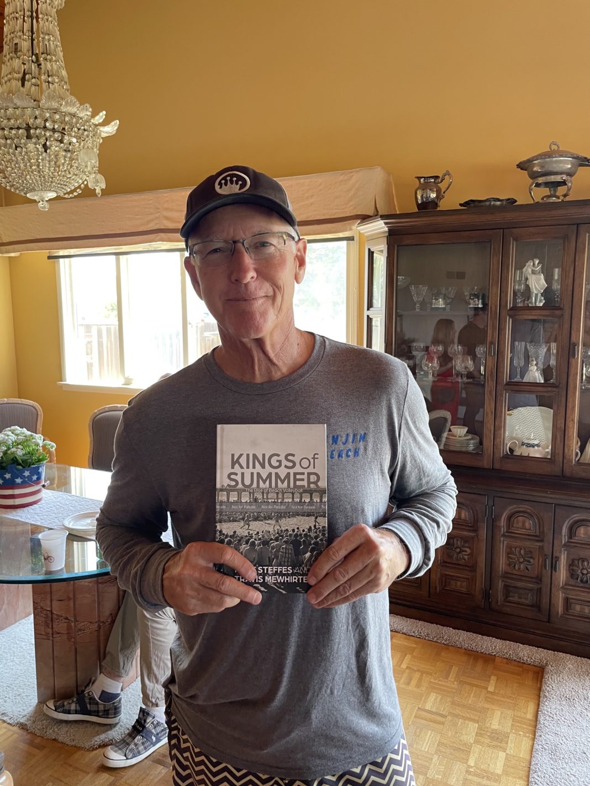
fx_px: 591
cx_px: 295
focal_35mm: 26
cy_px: 393
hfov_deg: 53.1
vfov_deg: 67.3
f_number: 1.6
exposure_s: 1/73
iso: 125
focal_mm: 4.2
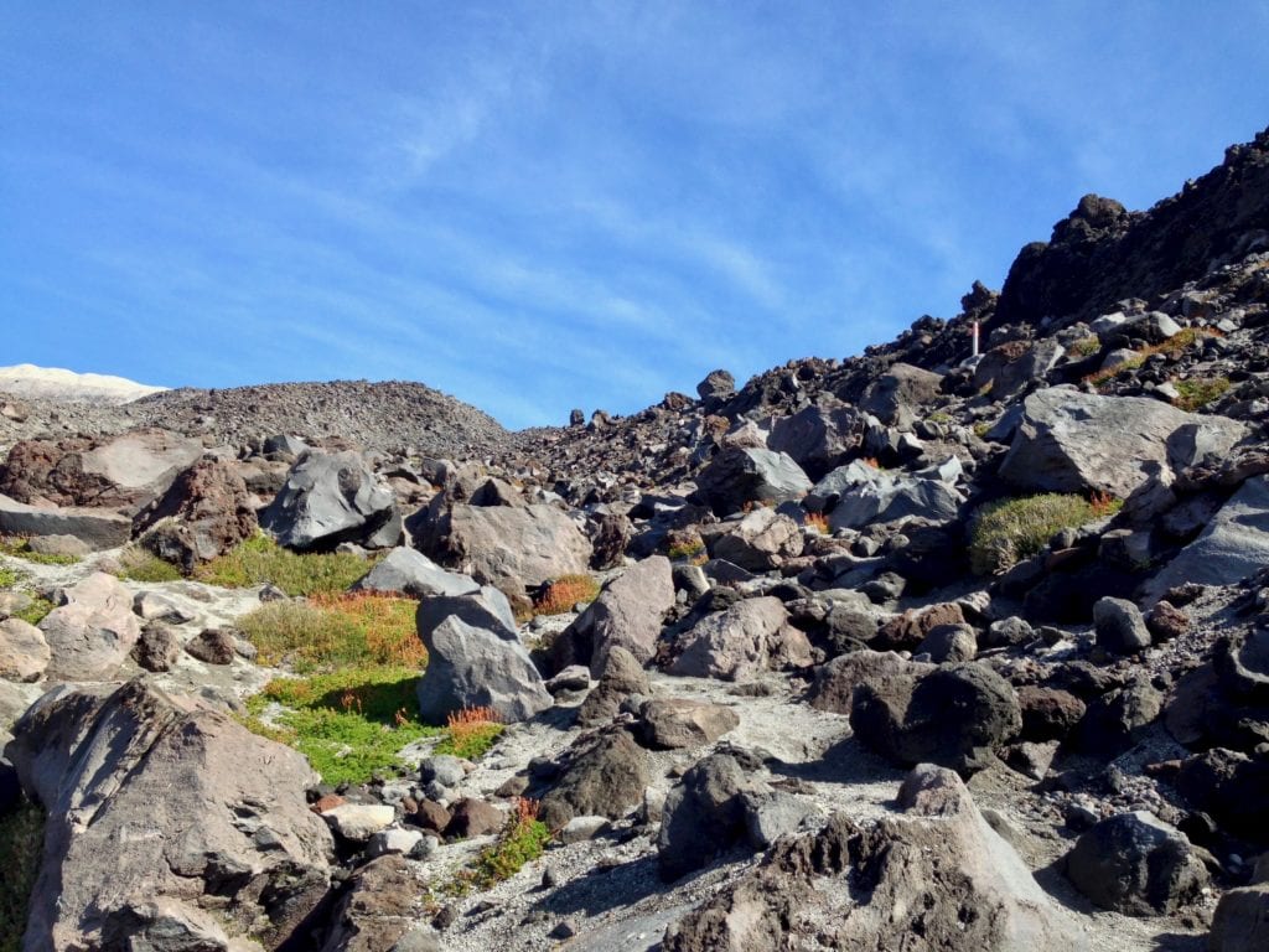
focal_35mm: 33
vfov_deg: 42.9
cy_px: 476
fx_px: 1210
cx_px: 634
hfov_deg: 55.4
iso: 50
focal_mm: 4.12
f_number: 2.4
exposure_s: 1/638
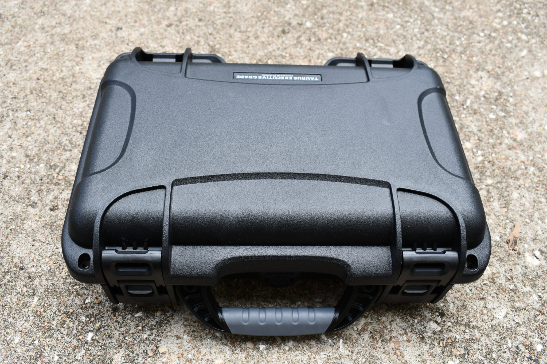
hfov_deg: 55.8
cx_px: 274
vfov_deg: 38.9
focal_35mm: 34
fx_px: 517
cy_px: 182
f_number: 8
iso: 200
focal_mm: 23
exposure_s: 1/250
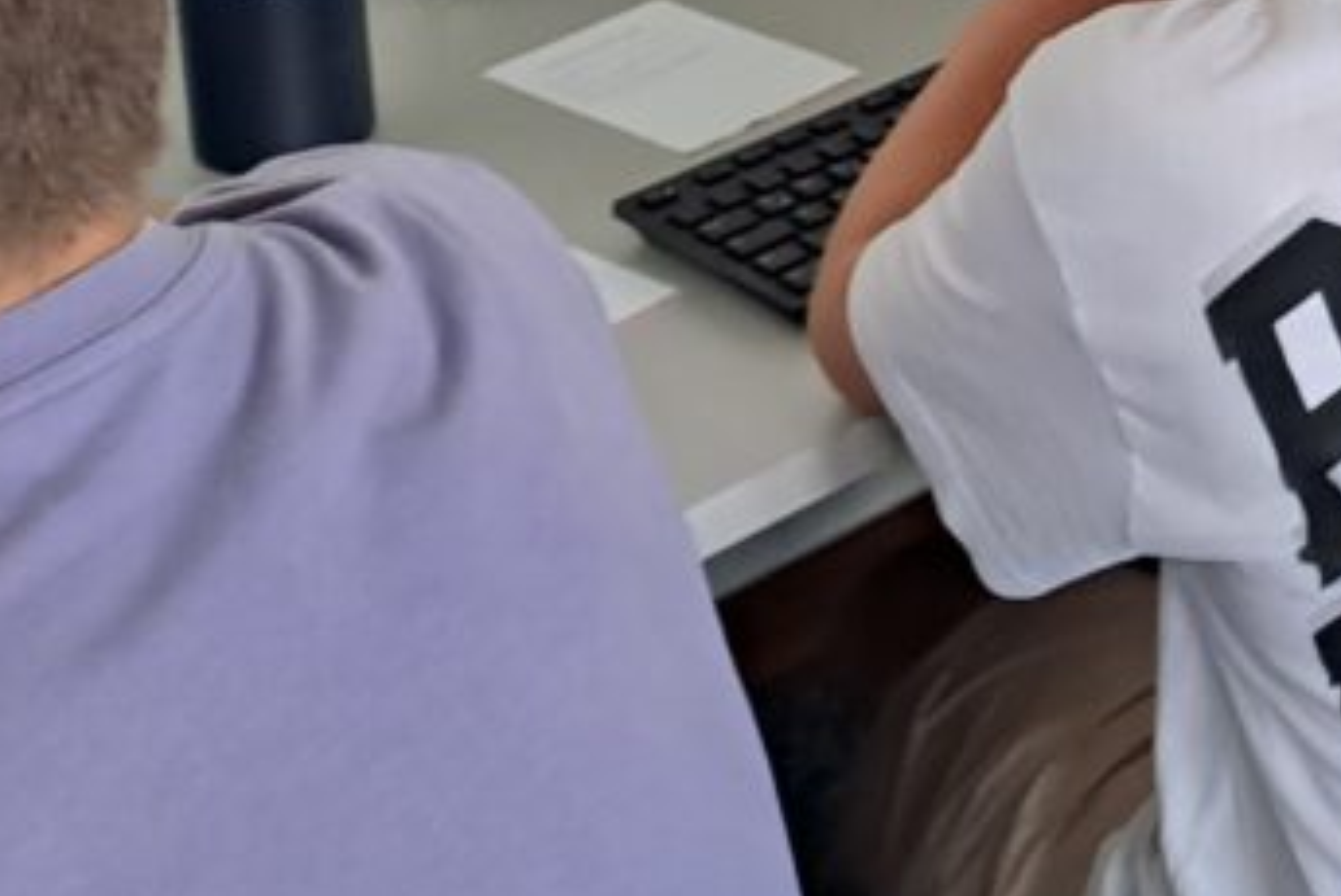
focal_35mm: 91
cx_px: 1939
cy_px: -503
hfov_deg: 19.8
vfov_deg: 14.0
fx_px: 3393
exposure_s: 1/50
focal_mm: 4.65
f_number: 1.8
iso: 100
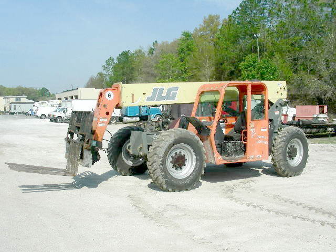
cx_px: 168
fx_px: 369
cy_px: 126
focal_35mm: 38
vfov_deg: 37.7
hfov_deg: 49.0
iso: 50
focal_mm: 6.3
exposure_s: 1/525
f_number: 5.6
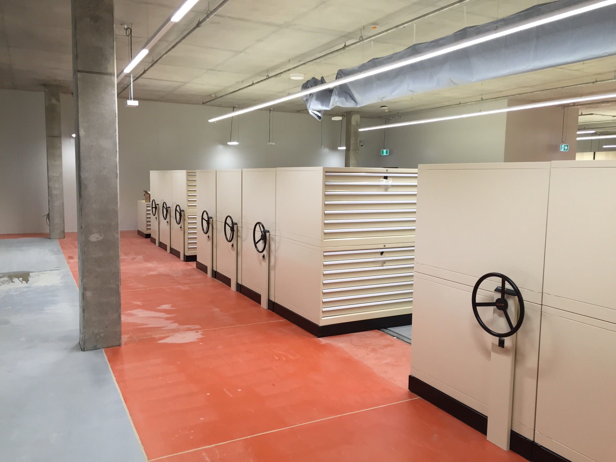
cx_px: 308
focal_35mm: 29
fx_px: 516
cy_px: 231
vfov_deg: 48.2
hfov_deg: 61.7
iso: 40
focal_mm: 4.15
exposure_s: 1/33
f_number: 2.2
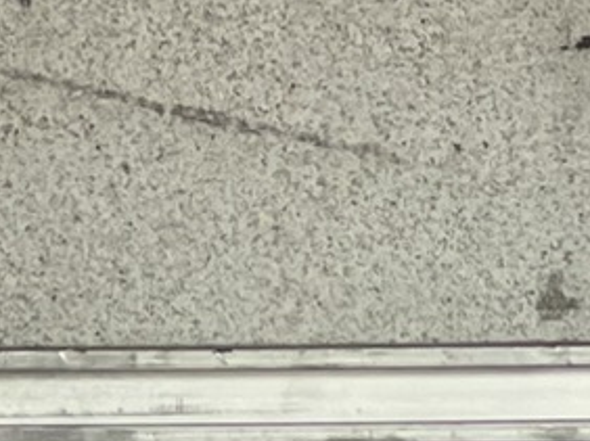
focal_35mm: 378
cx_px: 728
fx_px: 6437
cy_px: -355
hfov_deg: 5.2
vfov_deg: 3.9
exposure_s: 1/122
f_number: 2
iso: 200
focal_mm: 6
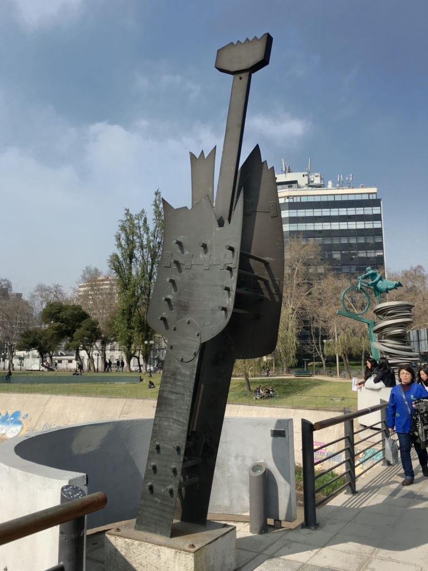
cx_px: 214
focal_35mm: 29
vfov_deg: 61.7
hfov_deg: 48.2
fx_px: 478
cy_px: 286
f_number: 2.2
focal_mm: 4.15
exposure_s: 1/2198
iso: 25
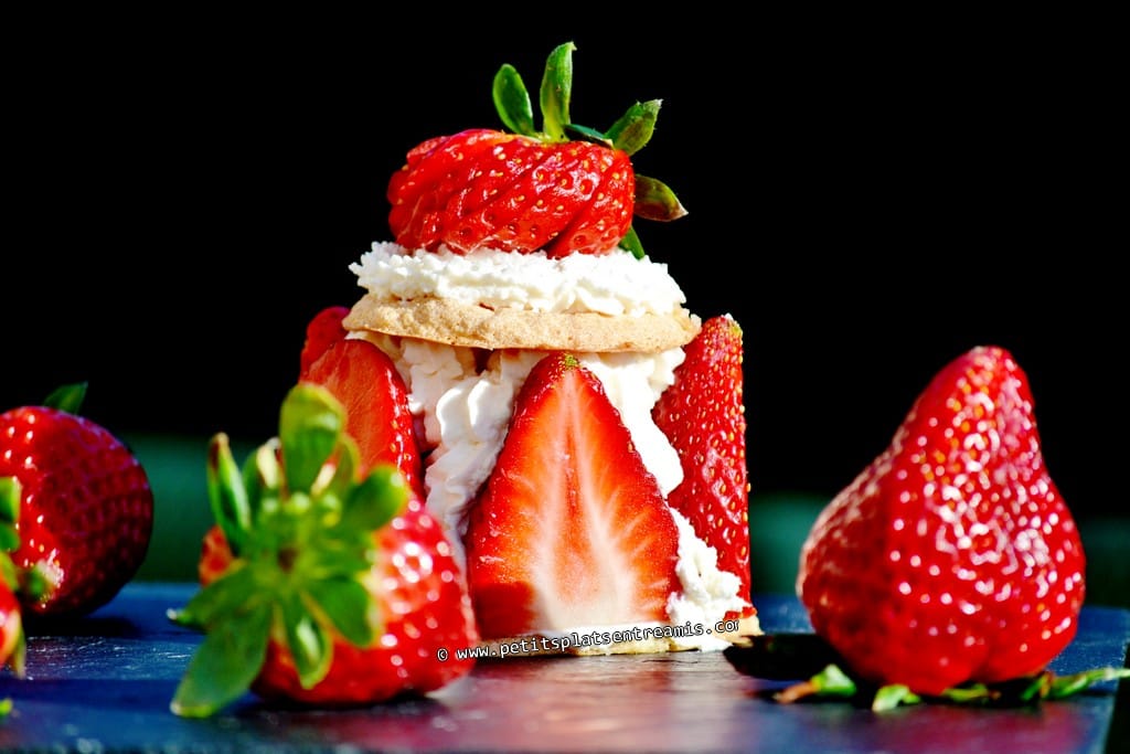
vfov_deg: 4.6
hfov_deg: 6.9
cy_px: 377
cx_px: 565
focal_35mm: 300
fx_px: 9417
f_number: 5.6
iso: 100
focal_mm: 200
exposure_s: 1/500
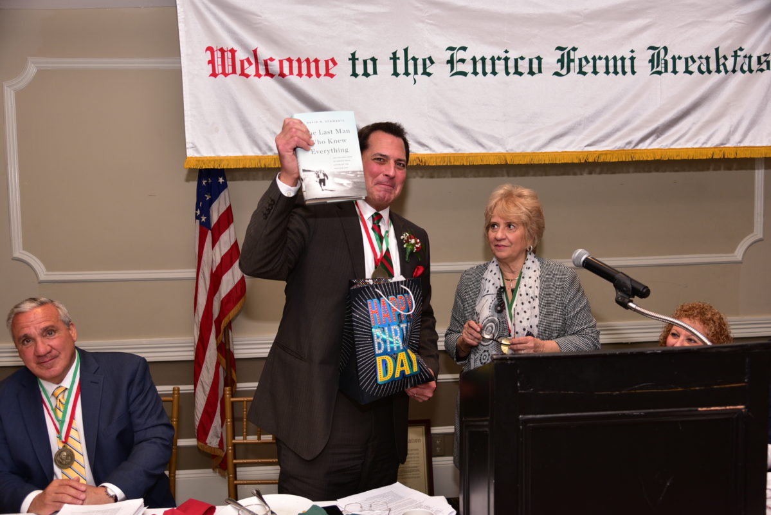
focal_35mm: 32
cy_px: 258
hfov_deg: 58.7
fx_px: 685
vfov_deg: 41.1
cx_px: 386
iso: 320
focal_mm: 32
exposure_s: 1/125
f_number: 4
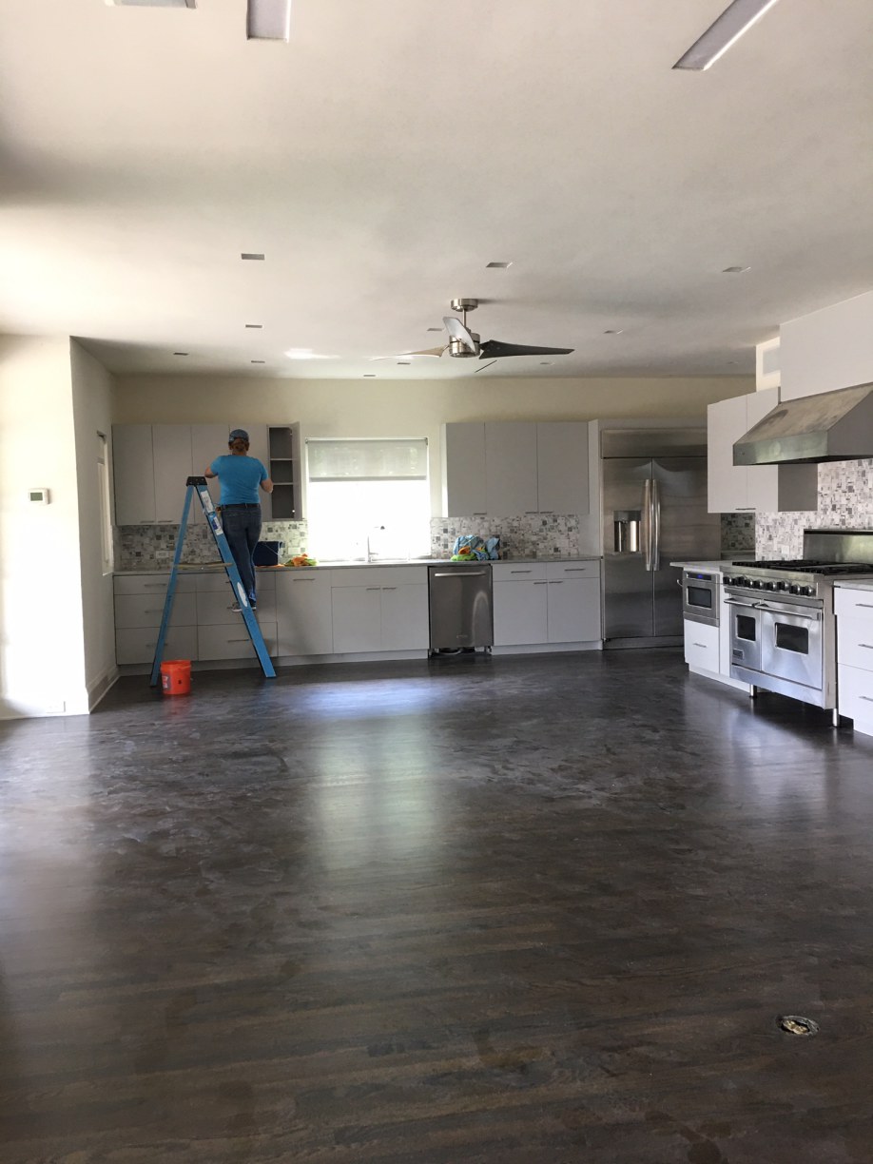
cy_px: 582
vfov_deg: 61.7
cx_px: 436
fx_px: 975
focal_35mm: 29
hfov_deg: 48.2
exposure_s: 1/15
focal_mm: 4.15
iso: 40
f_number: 2.2
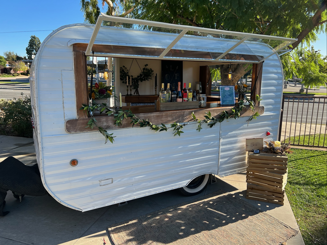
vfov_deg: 53.0
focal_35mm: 26
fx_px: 246
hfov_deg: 67.3
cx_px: 164
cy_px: 122
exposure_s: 1/1238
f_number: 1.5
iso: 50
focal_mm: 5.7
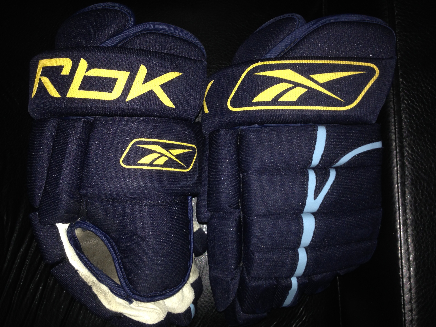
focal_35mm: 34
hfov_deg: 54.0
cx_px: 215
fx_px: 428
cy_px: 165
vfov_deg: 41.8
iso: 80
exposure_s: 1/16
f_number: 2.4
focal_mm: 4.12
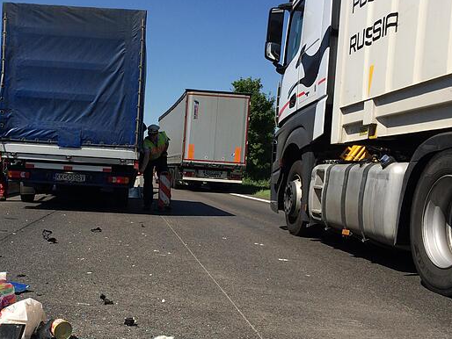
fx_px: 614
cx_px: 139
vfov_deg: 30.9
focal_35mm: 47
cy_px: 180
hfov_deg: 39.8
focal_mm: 4.15
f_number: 2.2
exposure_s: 1/2415
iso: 32
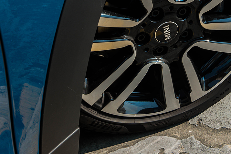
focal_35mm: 95
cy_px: -13
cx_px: 128
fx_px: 610
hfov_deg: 21.4
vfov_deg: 14.1
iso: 160
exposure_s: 1/320
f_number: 8
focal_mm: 42
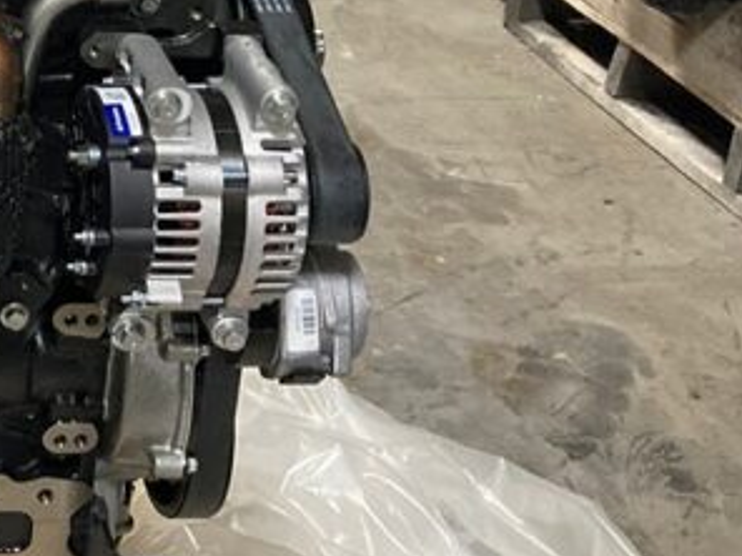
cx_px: -298
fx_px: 2079
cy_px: -65
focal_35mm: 97
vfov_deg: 14.9
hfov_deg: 18.4
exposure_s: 1/40
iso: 320
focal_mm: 3.99
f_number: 1.8
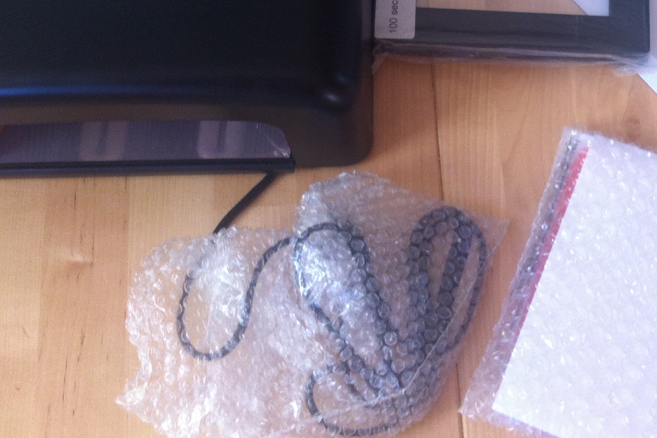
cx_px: 466
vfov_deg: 17.9
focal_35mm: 74
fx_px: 1351
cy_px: -7
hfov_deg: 27.1
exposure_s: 1/20
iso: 80
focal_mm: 3.85
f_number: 2.8
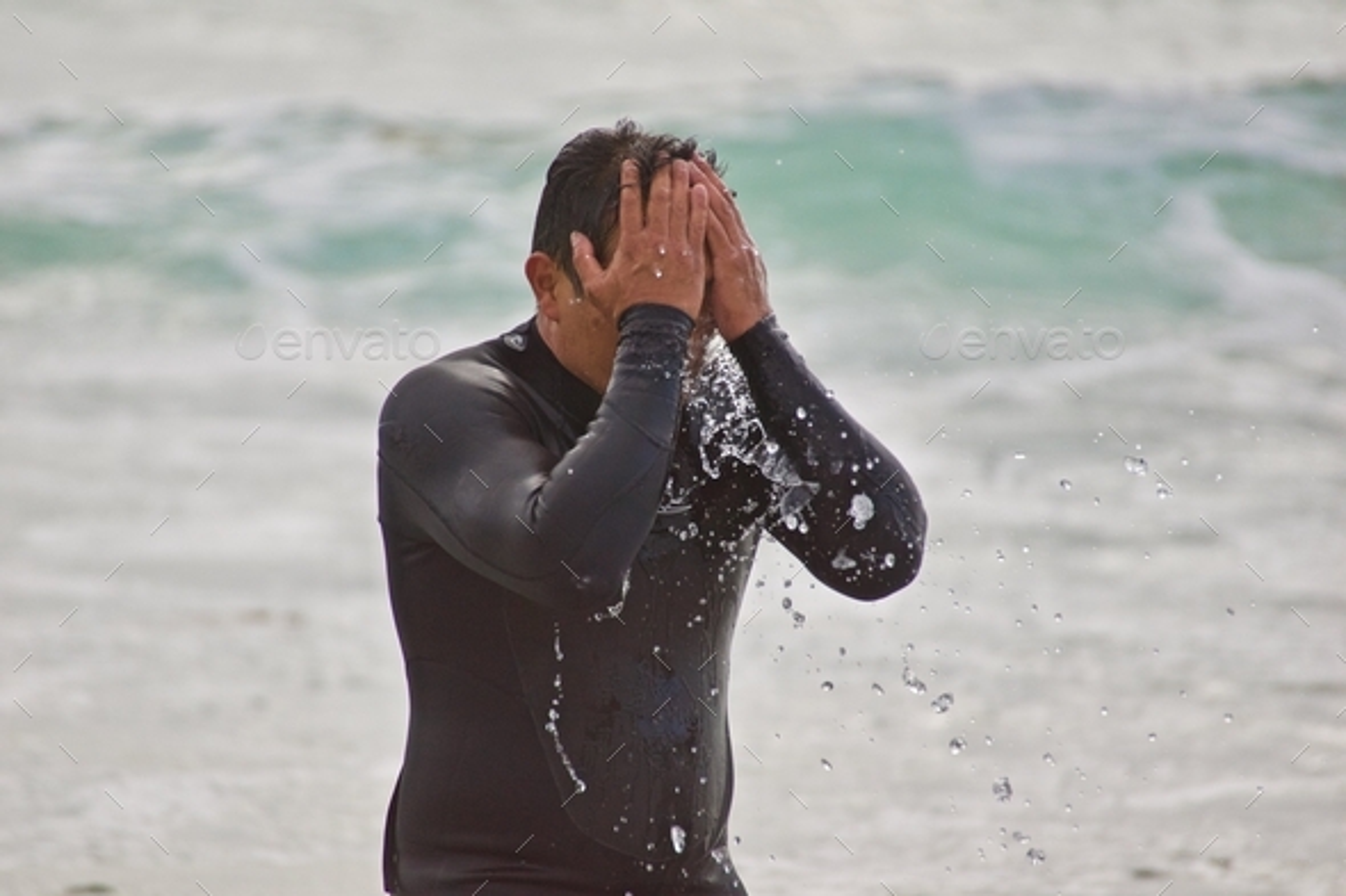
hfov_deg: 4.6
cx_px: 673
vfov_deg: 3.1
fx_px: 16819
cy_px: 448
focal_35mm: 450
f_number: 5.6
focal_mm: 300
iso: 640
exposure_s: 1/2000
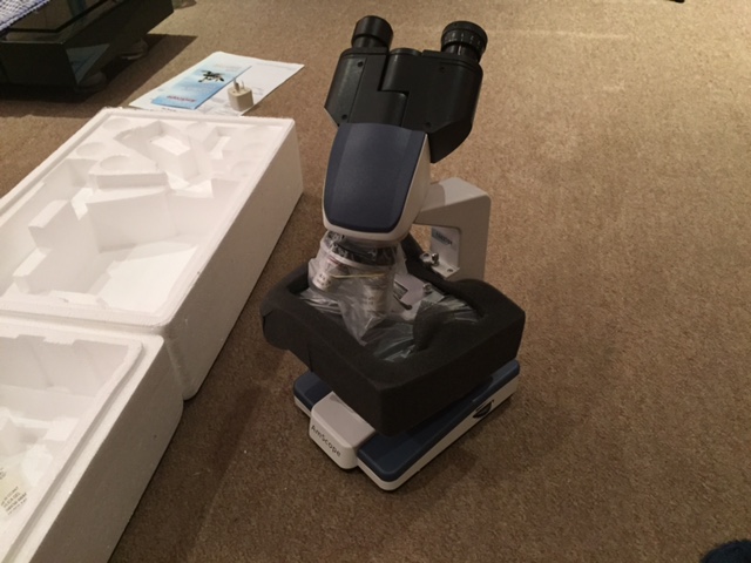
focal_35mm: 29
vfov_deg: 48.2
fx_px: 629
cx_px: 376
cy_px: 282
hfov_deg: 61.7
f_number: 2.2
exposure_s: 1/33
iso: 250
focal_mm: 4.15
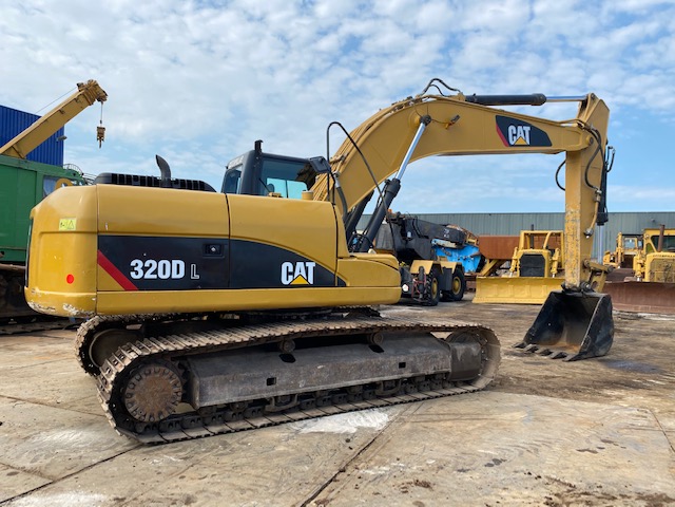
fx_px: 507
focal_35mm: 26
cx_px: 338
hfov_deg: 67.3
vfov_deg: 53.1
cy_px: 254
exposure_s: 1/733
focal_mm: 4.25
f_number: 1.8
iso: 32
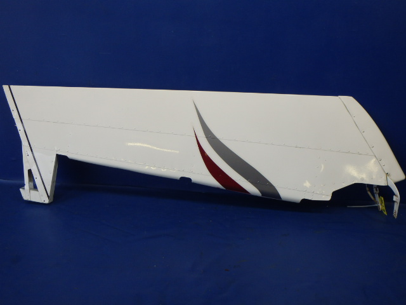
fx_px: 375
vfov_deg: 44.2
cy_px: 152
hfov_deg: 56.8
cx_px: 203
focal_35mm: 32
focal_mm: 5.7
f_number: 4.2
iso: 200
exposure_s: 1/40
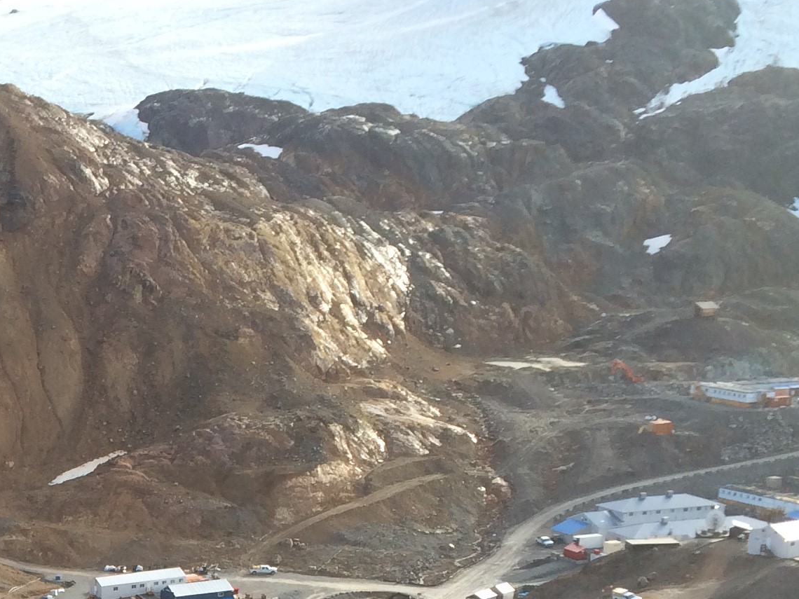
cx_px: -138
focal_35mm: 83
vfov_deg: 16.7
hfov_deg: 21.9
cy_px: 795
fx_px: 1916
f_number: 2.2
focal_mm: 4.15
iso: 32
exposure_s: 1/477
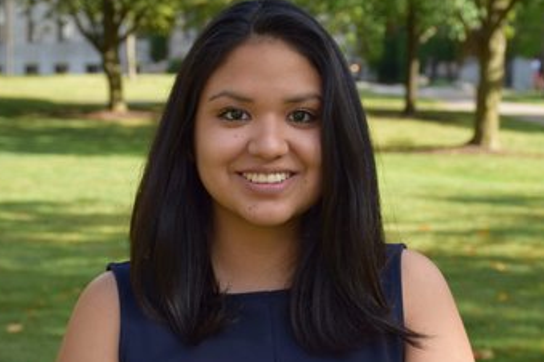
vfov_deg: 13.8
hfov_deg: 20.6
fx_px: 1496
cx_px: 297
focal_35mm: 99
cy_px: 187
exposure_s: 1/250
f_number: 8
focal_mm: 56
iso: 320
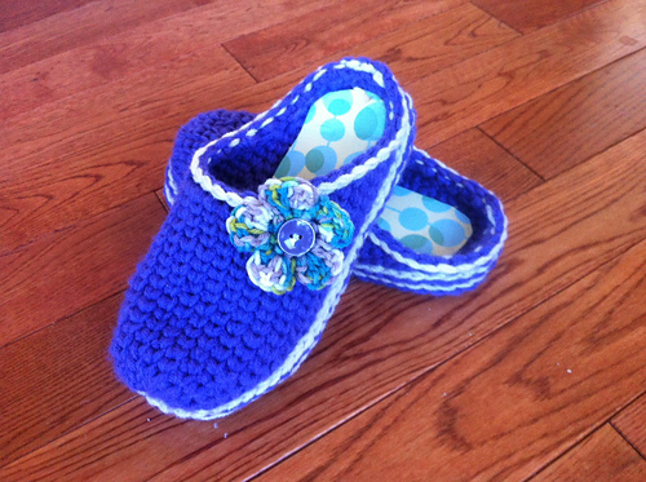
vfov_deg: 40.6
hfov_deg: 52.7
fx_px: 652
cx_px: 323
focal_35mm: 35
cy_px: 241
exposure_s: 1/17
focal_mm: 3.85
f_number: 2.8
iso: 250
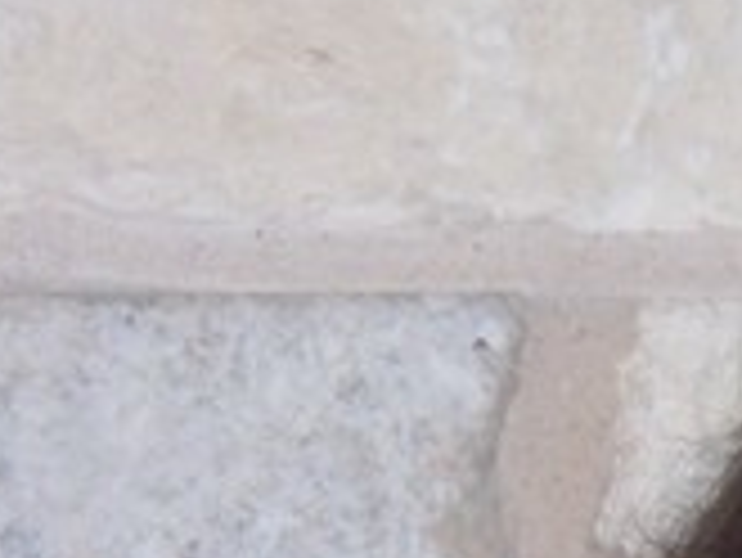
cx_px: 1111
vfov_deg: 3.5
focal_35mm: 425
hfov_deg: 4.6
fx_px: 9117
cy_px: 1082
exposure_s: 1/90
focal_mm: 16.6
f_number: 4.9
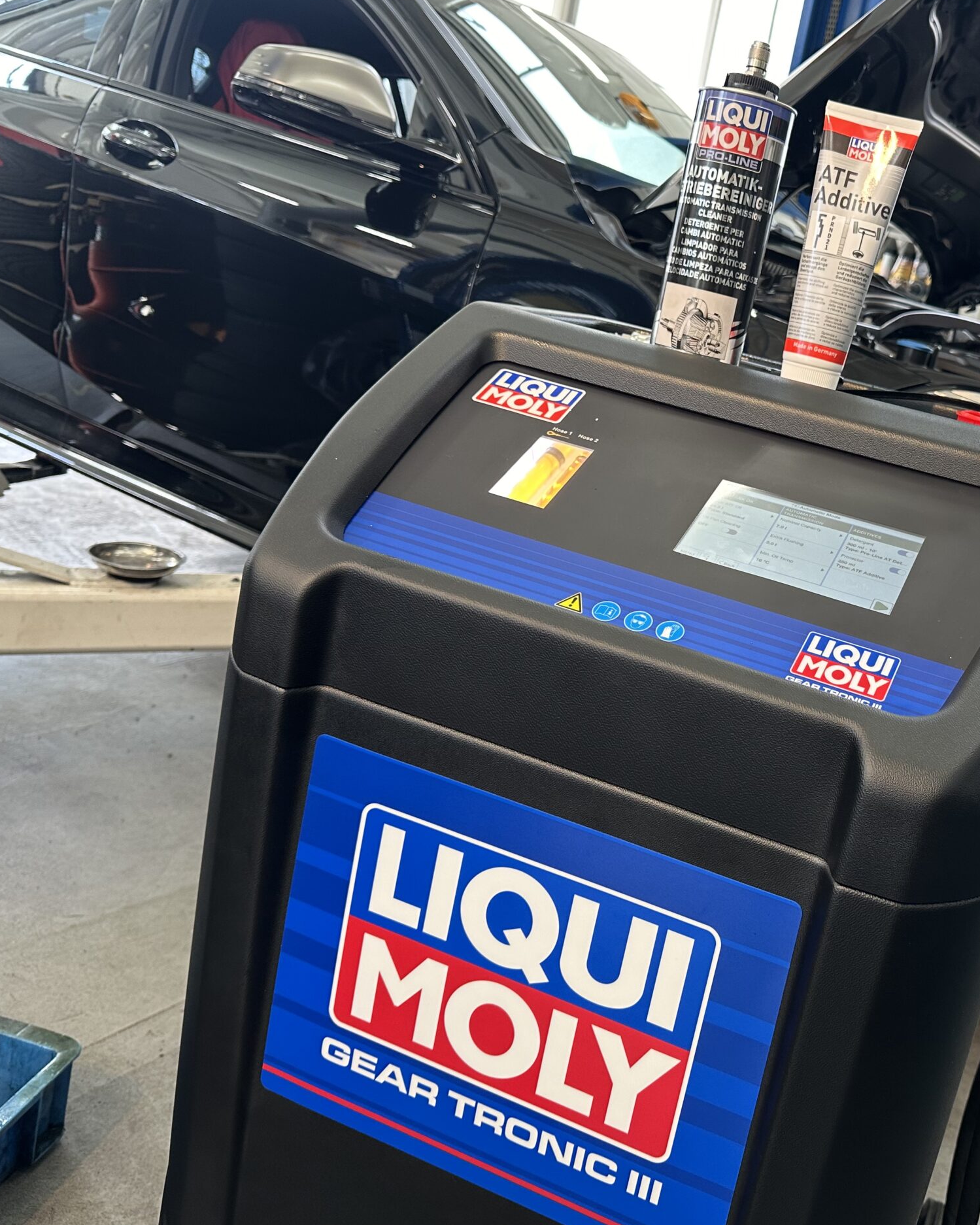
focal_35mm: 32
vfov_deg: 55.7
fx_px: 1160
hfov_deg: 44.1
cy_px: 607
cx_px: 749
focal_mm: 6.86
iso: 125
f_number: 1.78
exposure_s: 1/120
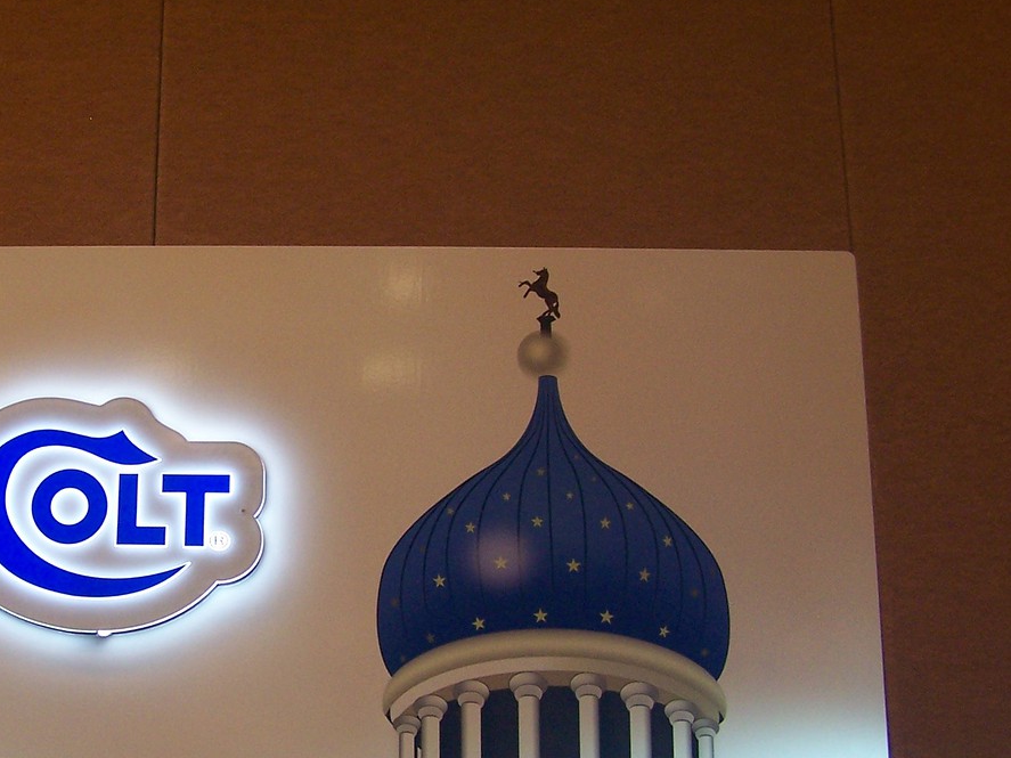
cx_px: 214
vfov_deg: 24.3
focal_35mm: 60
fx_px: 1752
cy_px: 517
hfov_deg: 31.4
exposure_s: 1/30
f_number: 2.8
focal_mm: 6.3
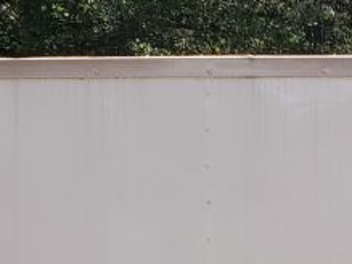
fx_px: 1687
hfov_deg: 11.5
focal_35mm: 166
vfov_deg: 8.8
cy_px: 375
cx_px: 505
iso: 50
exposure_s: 1/740
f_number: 2.4
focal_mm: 4.3
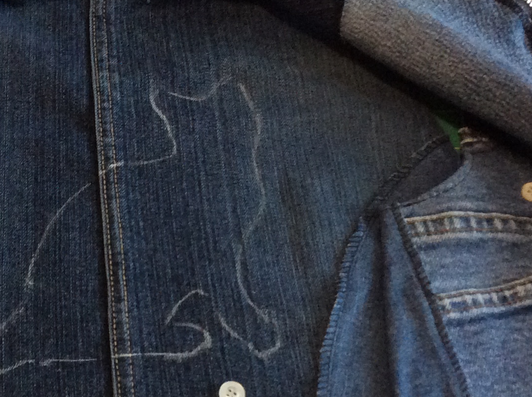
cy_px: 246
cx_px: 138
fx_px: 1182
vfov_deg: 19.1
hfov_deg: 25.1
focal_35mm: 77
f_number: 2.4
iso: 160
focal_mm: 3.3
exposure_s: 1/24
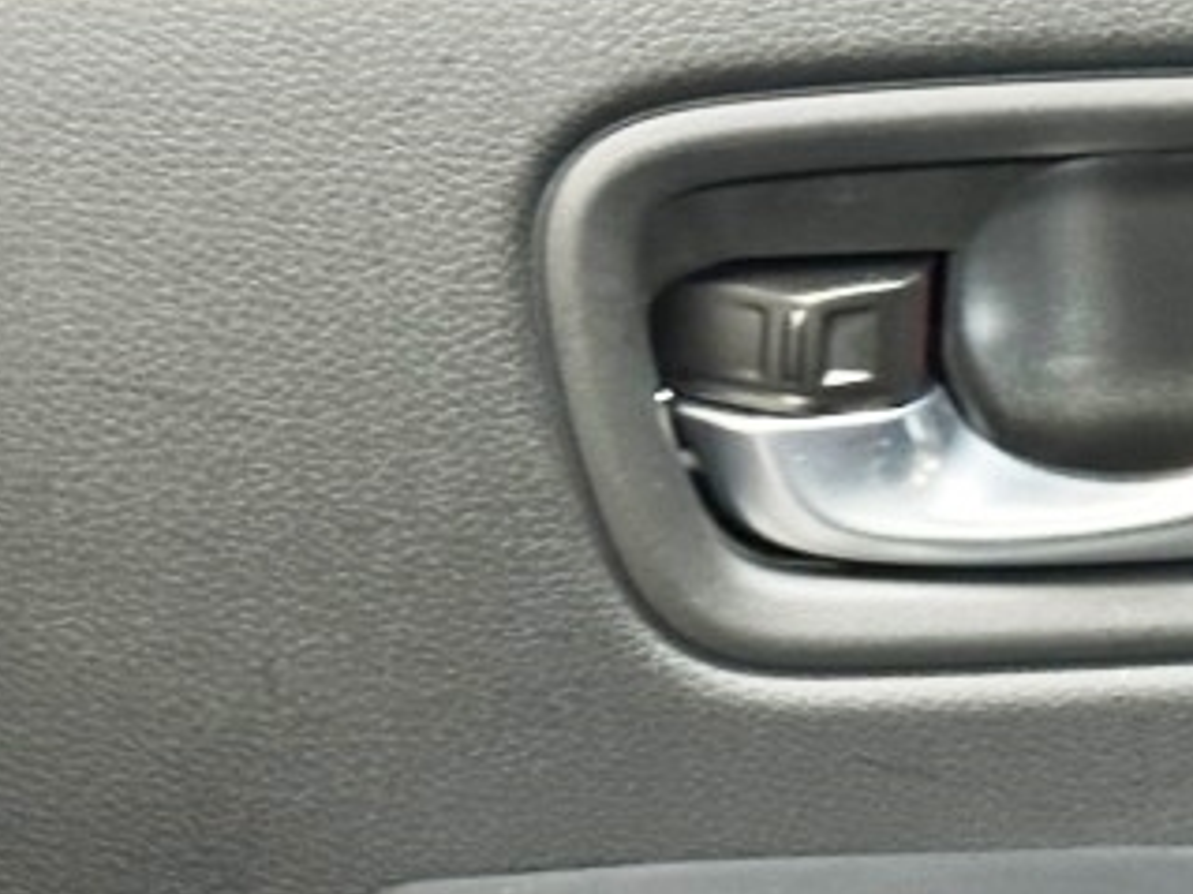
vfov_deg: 9.6
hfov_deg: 12.6
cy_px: 872
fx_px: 5305
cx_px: 1346
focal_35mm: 154
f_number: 1.78
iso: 640
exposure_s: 1/24
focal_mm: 6.86
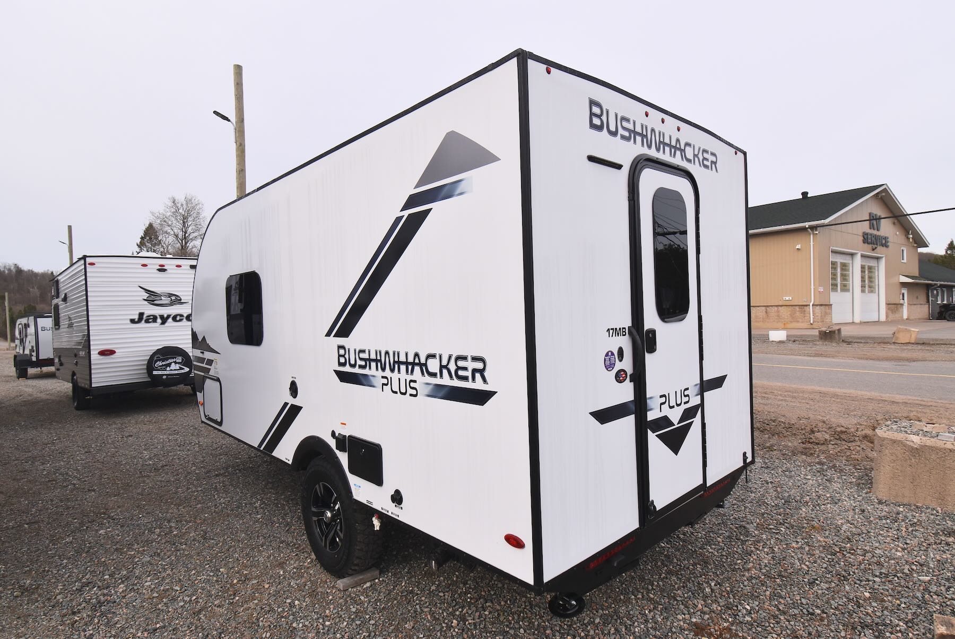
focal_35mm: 20
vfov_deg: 63.3
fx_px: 518
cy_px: 320
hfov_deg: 85.4
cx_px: 478
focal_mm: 13
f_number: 8
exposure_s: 1/250
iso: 200
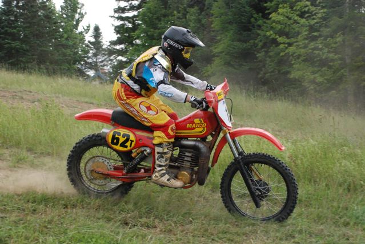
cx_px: 182
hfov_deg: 28.0
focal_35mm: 72
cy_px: 122
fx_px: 731
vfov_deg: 19.0
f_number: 7.1
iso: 1600
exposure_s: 1/1600
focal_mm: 48
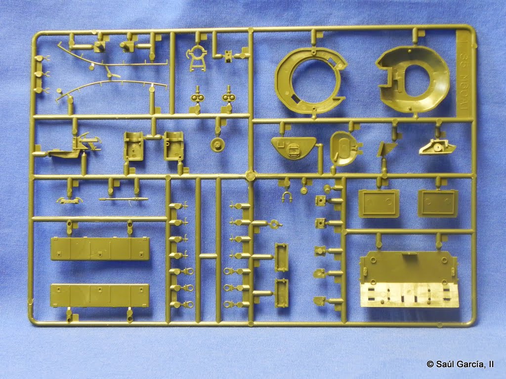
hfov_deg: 26.0
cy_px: 190
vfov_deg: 19.6
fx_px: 1096
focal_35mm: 75
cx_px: 253
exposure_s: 1/6.7
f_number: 4
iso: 400
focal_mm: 13.4
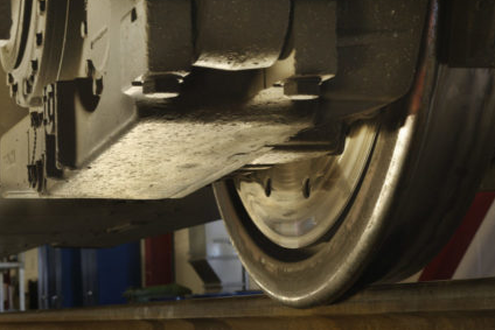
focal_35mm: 98
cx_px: 130
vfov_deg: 14.0
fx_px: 1348
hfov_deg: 20.7
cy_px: 150
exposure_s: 1/8
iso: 400
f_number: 13
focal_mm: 50
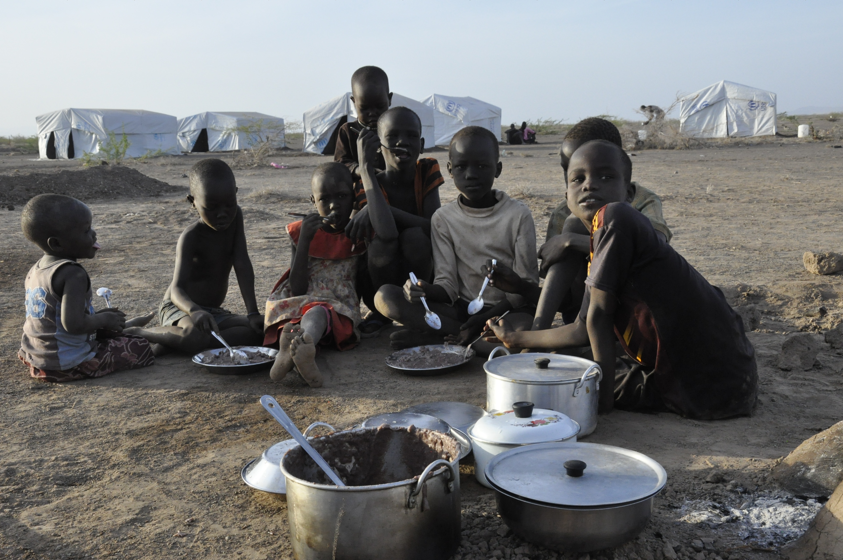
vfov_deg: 34.1
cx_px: 422
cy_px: 280
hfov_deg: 49.6
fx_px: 912
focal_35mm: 39
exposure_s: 1/500
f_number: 11
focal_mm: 26
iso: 1600
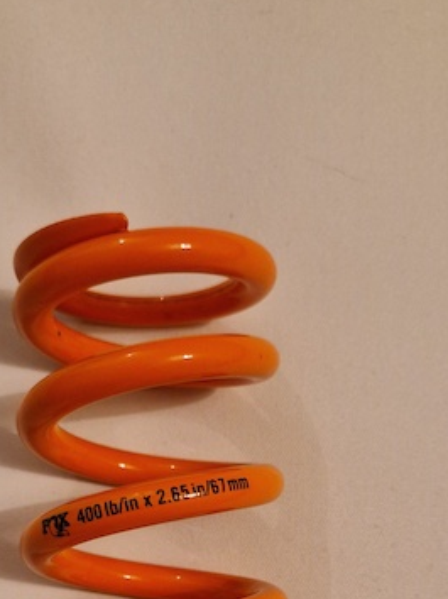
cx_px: 176
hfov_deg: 27.9
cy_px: 572
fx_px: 898
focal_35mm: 52
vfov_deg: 34.2
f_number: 1.8
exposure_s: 1/100
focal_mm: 5.4
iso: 80
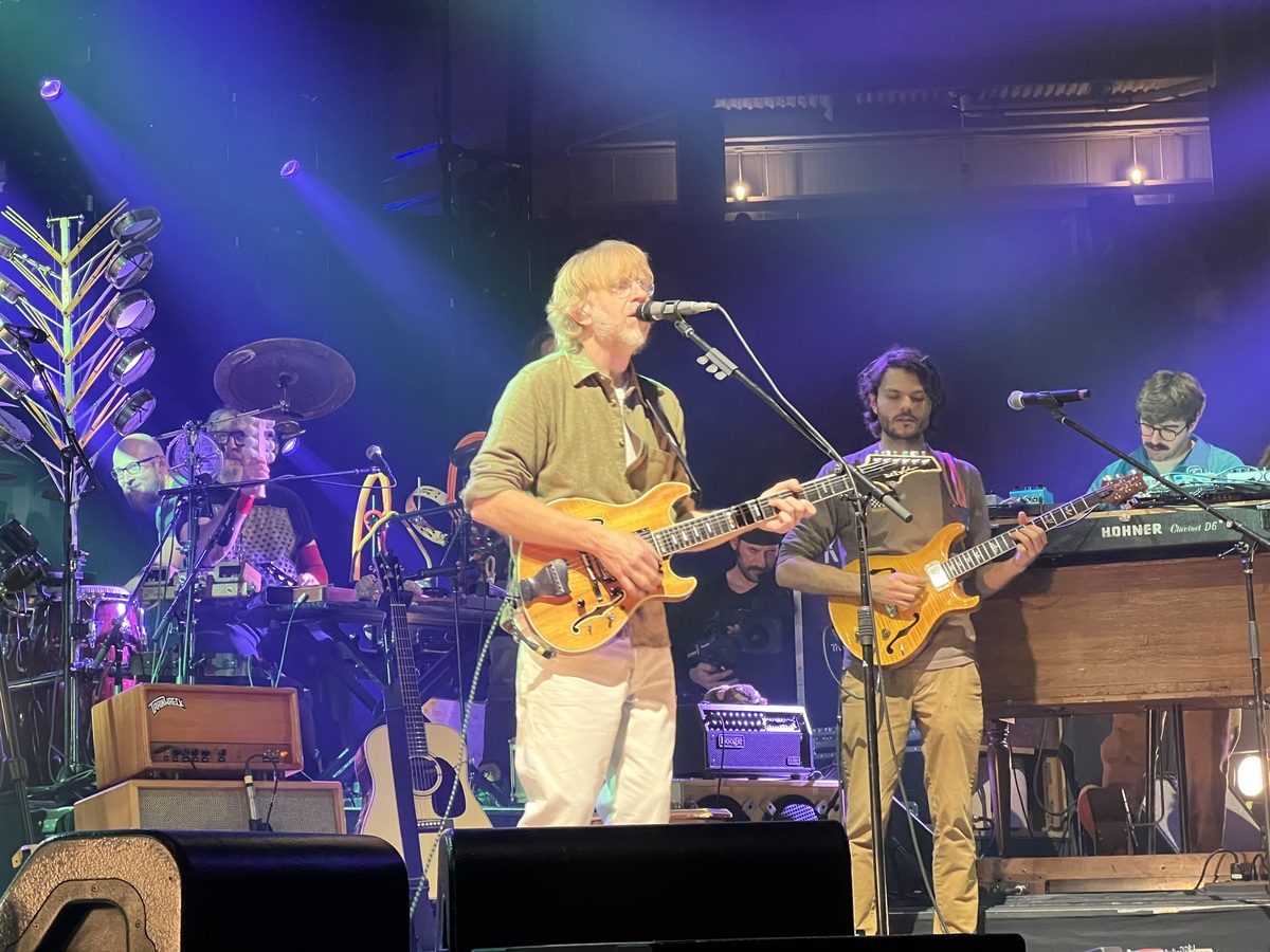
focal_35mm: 77
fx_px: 2825
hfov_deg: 25.3
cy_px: 476
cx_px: 635
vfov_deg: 19.1
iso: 1000
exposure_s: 1/38
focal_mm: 9
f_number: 2.8
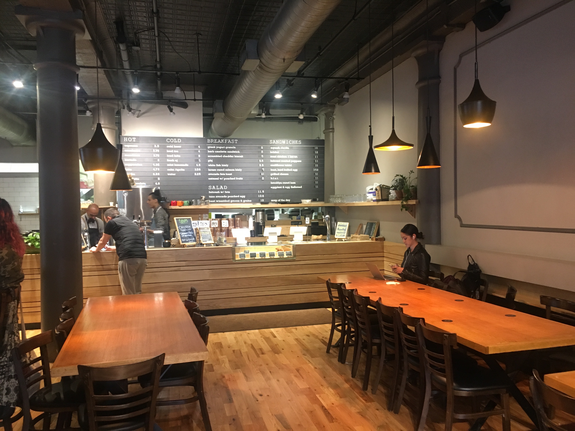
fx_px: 482
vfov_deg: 48.2
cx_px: 288
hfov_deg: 61.7
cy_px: 216
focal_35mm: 29
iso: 200
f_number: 2.2
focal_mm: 4.15
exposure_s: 1/17
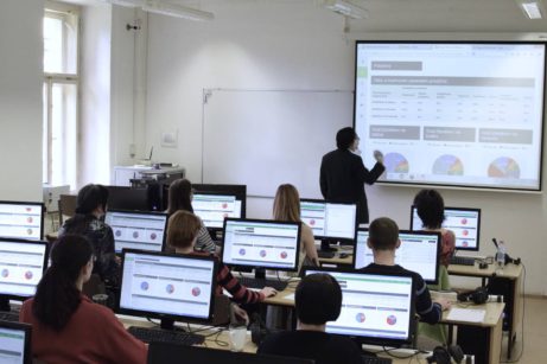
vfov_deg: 25.7
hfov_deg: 37.9
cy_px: 182
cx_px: 274
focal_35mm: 52
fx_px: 797
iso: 2500
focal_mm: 35
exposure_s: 1/50
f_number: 9
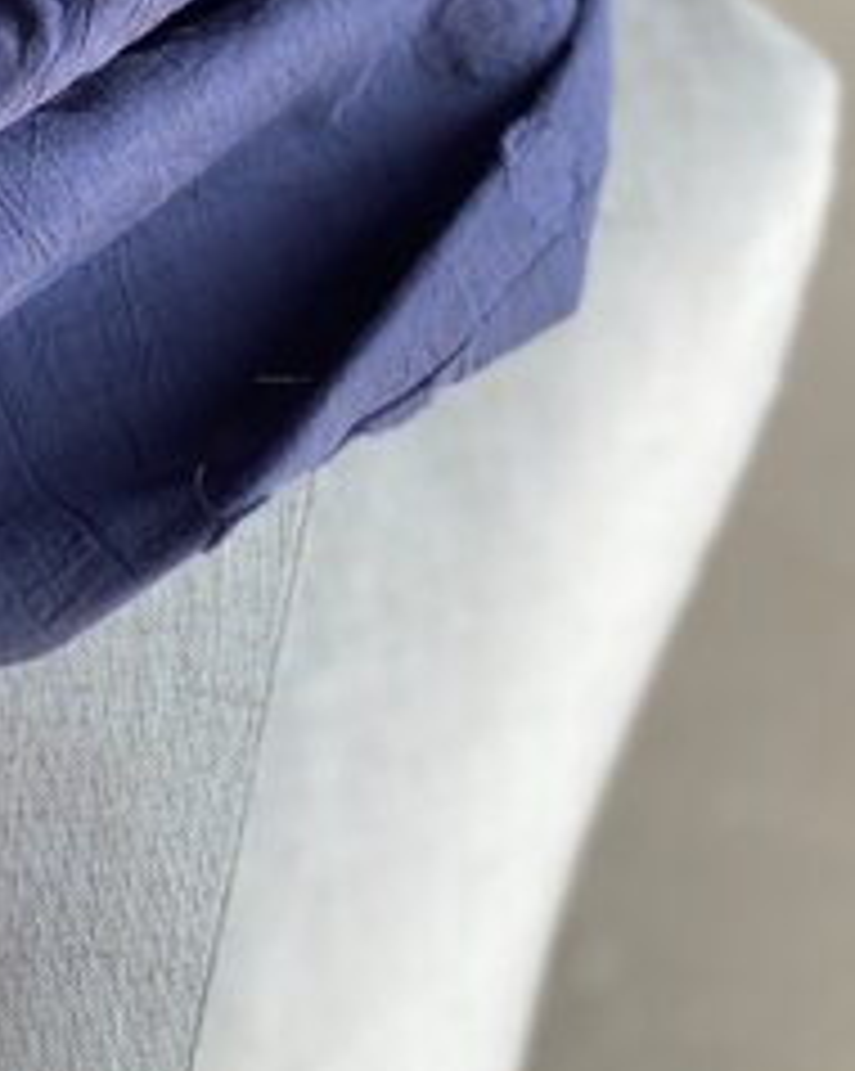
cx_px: -117
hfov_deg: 16.3
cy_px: -110
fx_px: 2882
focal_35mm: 91
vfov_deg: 20.1
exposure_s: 1/125
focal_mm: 4.25
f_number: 1.8
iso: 32
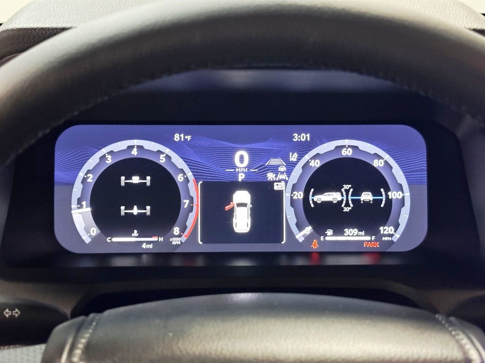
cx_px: 242
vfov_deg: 30.3
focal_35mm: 48
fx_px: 673
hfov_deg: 39.7
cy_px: 182
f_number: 1.78
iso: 640
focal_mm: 6.86
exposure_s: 1/30
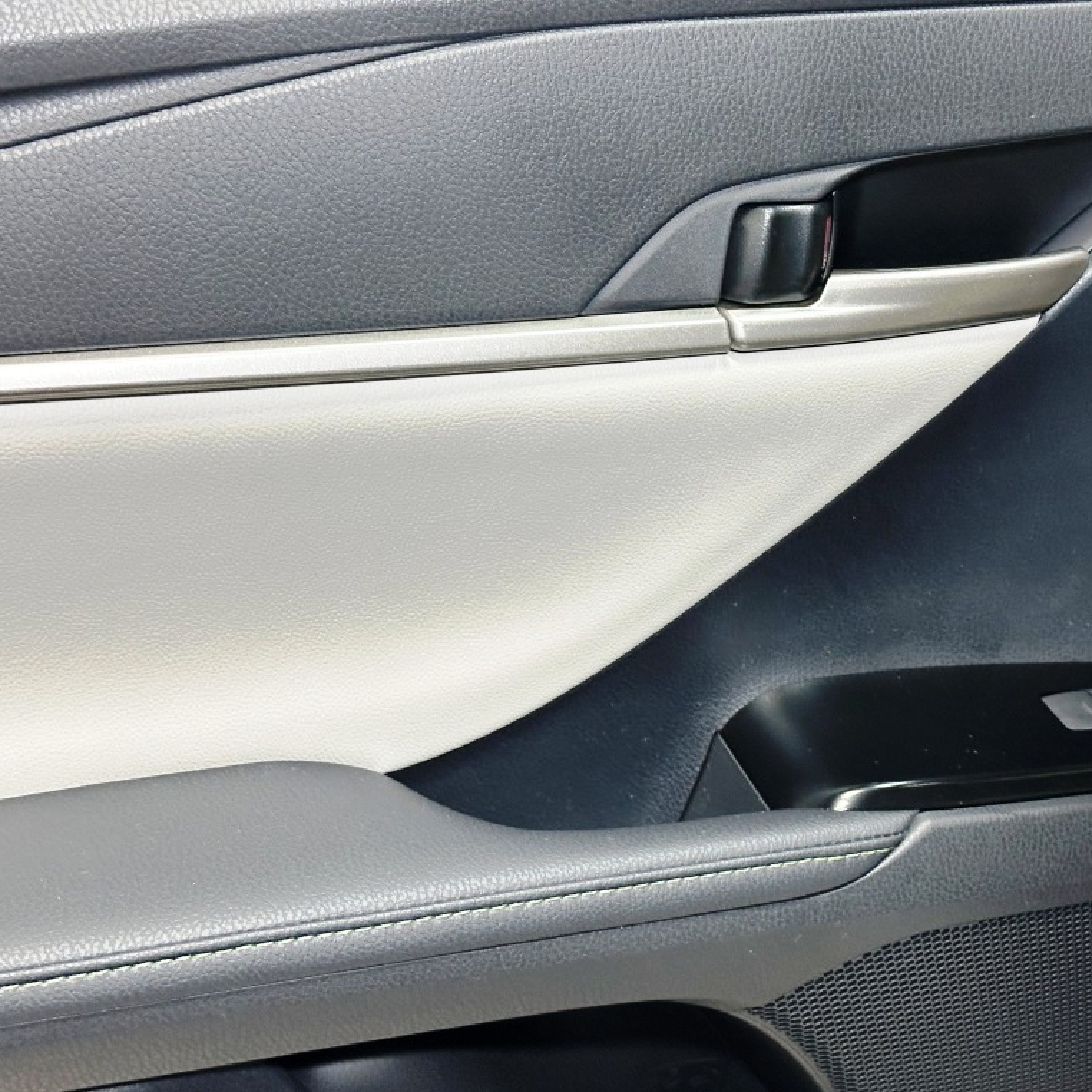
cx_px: 729
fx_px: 2034
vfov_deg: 30.0
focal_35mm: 57
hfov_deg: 29.8
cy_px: 549
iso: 500
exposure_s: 1/40
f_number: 1.78
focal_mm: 6.86
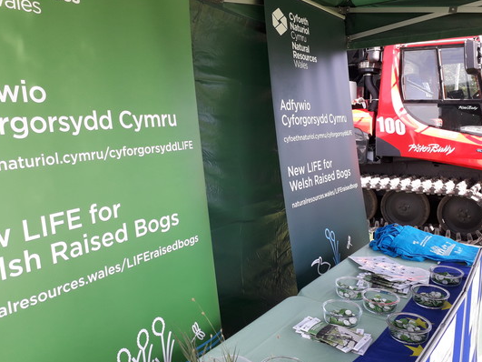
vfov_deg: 48.2
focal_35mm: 29
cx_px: 251
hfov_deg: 61.7
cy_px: 177
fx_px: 404
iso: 40
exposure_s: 1/168
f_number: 1.9
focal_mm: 3.6
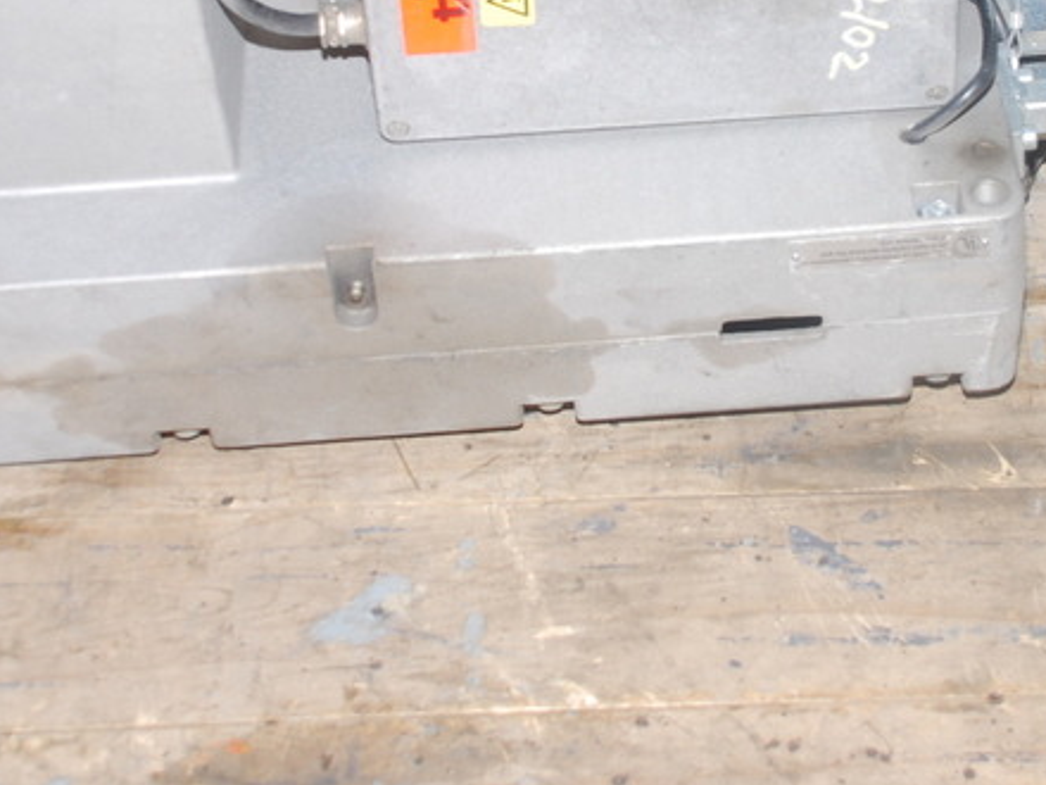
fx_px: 3146
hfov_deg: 18.8
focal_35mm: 104
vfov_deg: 14.1
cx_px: 716
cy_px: 123
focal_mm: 31
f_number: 5
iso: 200
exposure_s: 1/60
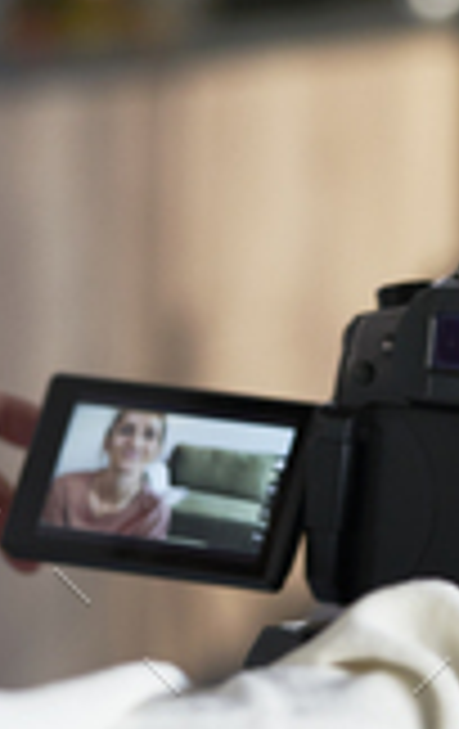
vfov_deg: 11.3
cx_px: 274
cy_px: 344
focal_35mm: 185
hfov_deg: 7.1
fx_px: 3683
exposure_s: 1/200
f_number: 2.2
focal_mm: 50
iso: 400
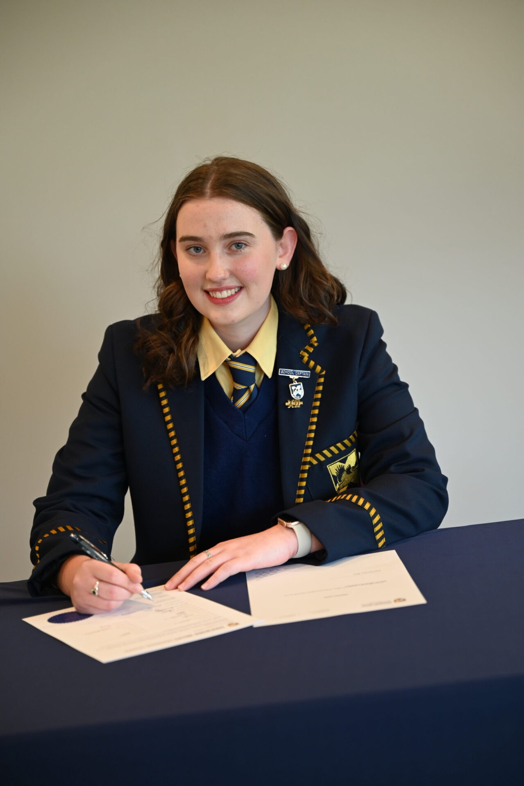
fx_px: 1529
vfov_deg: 28.9
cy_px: 393
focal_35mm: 70
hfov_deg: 19.4
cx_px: 262
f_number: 2.8
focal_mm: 70
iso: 500
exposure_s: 1/125
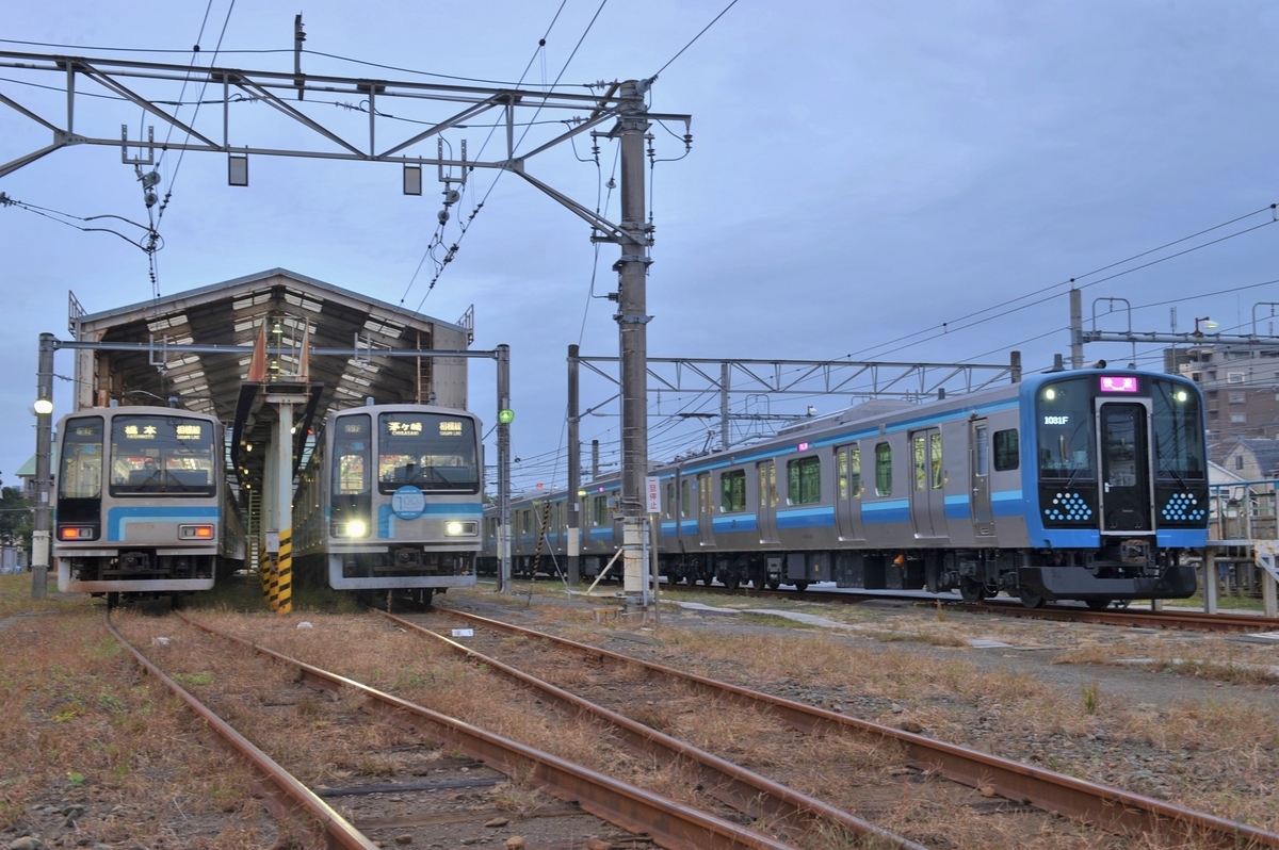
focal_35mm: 42
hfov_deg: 46.4
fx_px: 1491
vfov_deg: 31.8
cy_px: 425
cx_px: 640
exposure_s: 1/10
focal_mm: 42
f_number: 8
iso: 250
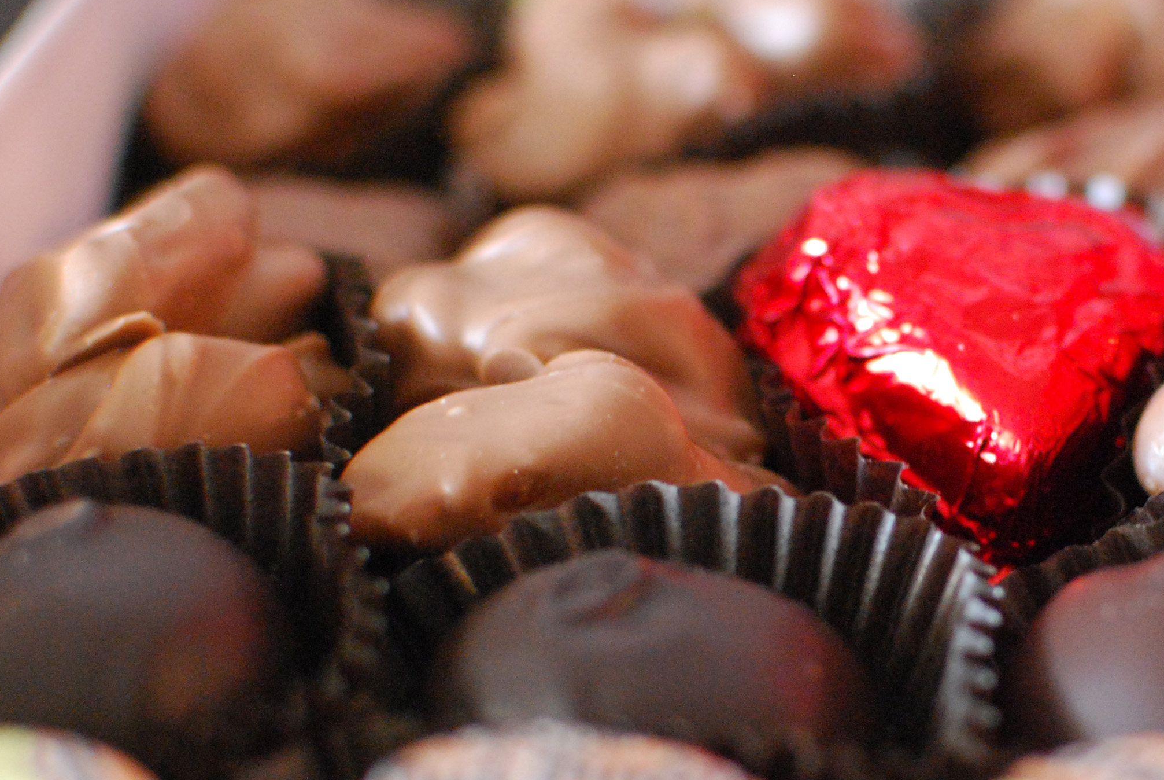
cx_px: 967
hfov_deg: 19.9
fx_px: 3269
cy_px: 549
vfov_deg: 13.6
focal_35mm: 101
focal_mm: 35
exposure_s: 1/30
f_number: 2.8
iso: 1400
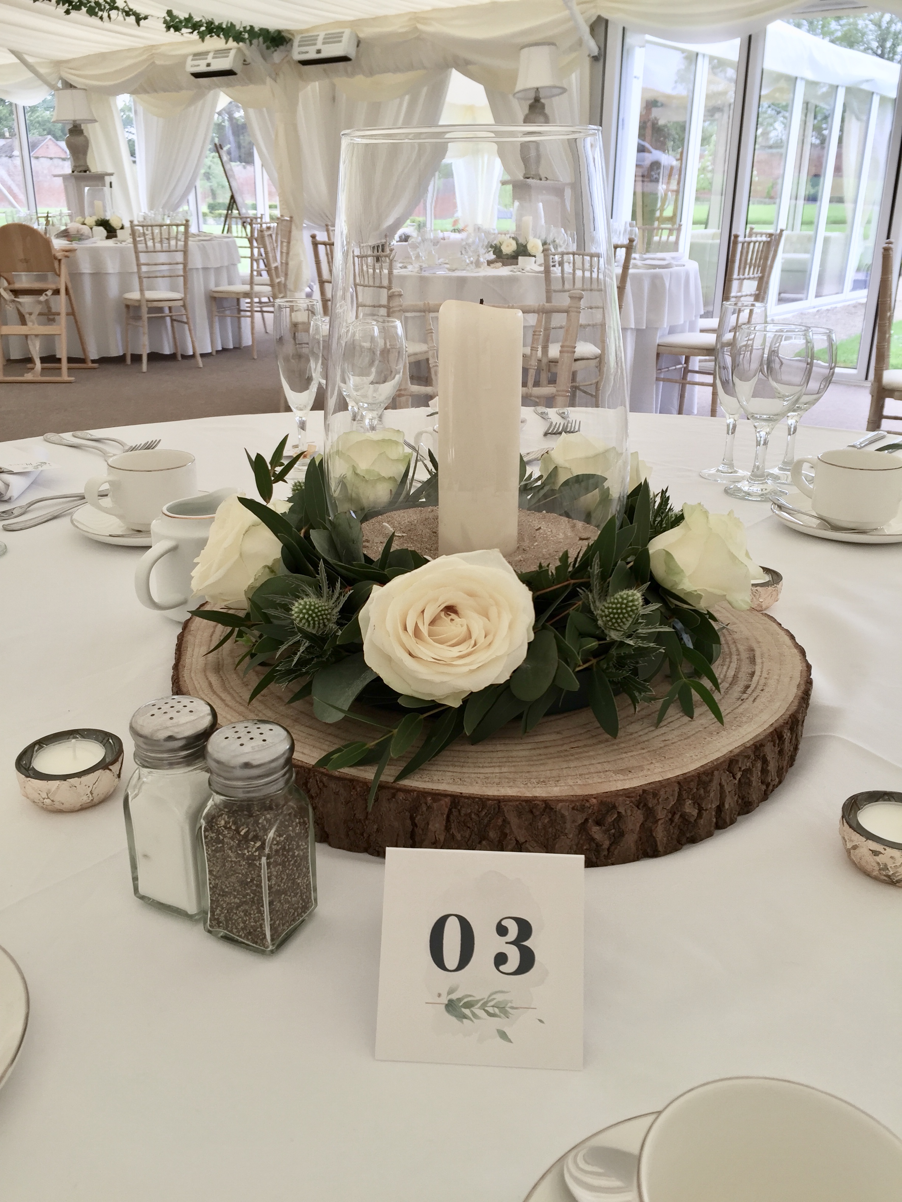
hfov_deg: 48.2
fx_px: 1008
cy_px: 601
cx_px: 451
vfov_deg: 61.7
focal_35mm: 29
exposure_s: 1/130
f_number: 2.2
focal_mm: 4.15
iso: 32
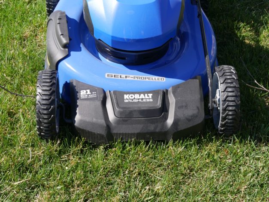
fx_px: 715
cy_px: 101
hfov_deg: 21.3
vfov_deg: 16.1
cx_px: 134
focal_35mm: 92
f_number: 6.3
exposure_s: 1/320
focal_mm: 46
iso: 200
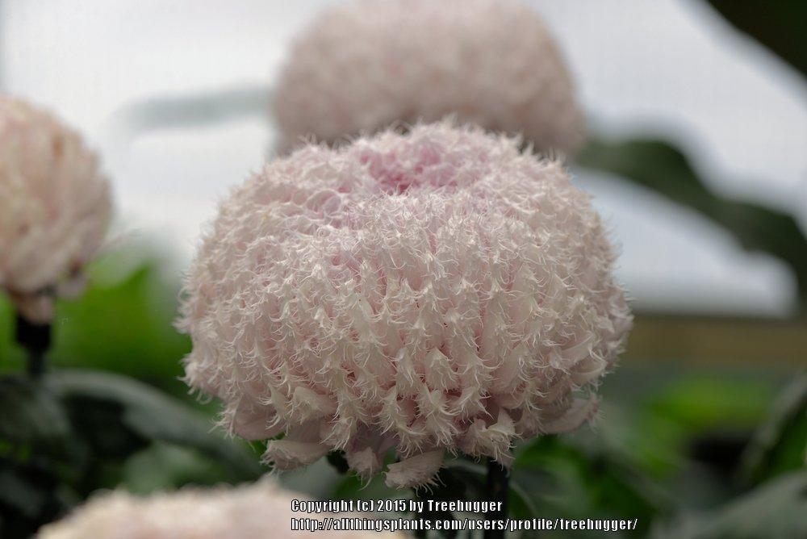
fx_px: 2355
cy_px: 270
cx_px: 404
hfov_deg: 19.4
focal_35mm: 105
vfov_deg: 13.1
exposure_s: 1/125
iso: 400
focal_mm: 105
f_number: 7.1
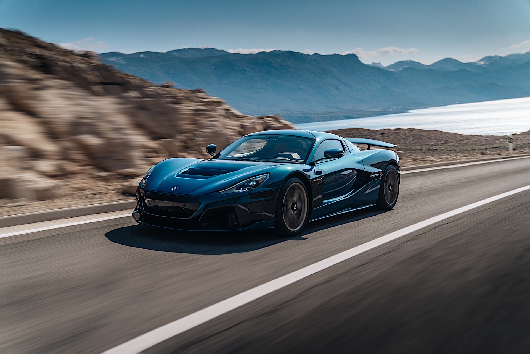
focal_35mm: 37
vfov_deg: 36.0
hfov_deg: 51.9
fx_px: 545
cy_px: 177
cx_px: 265
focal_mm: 37
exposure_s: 1/60
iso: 50
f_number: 2.8
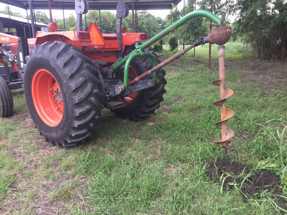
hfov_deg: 61.7
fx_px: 240
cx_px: 144
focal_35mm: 29
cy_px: 108
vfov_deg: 48.2
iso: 40
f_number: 2.2
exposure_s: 1/30
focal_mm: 4.15
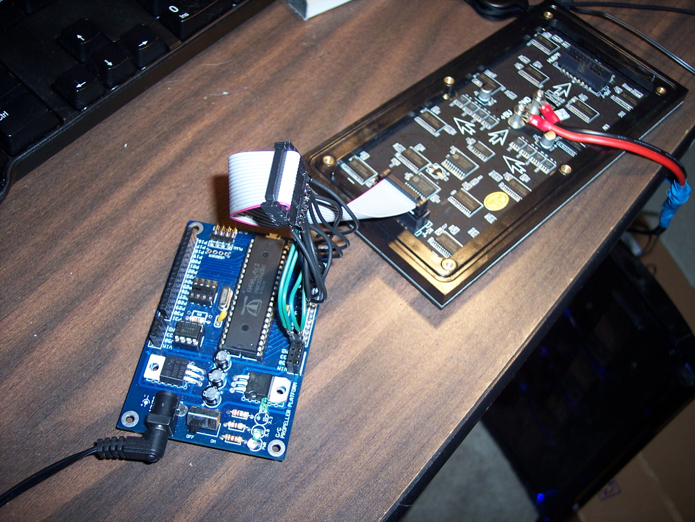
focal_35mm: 39
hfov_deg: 47.9
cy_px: 261
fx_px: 783
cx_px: 348
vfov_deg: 36.8
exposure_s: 1/60
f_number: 2.8
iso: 100
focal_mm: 8
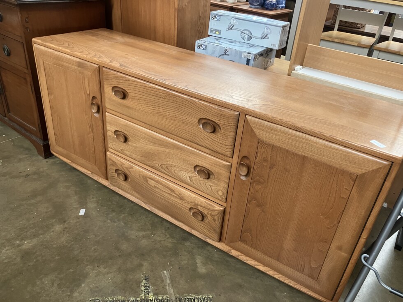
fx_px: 326
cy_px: 151
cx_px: 202
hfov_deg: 63.4
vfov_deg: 49.7
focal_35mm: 28
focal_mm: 3.99
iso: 160
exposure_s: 1/60
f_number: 1.8
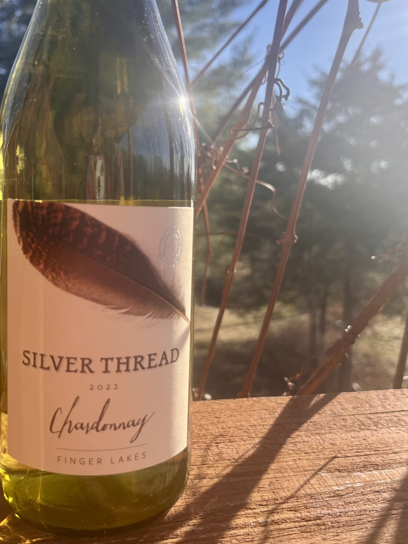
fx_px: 519
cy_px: 240
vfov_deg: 55.2
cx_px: 197
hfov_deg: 42.9
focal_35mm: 33
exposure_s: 1/1957
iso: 50
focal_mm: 5.1
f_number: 1.6
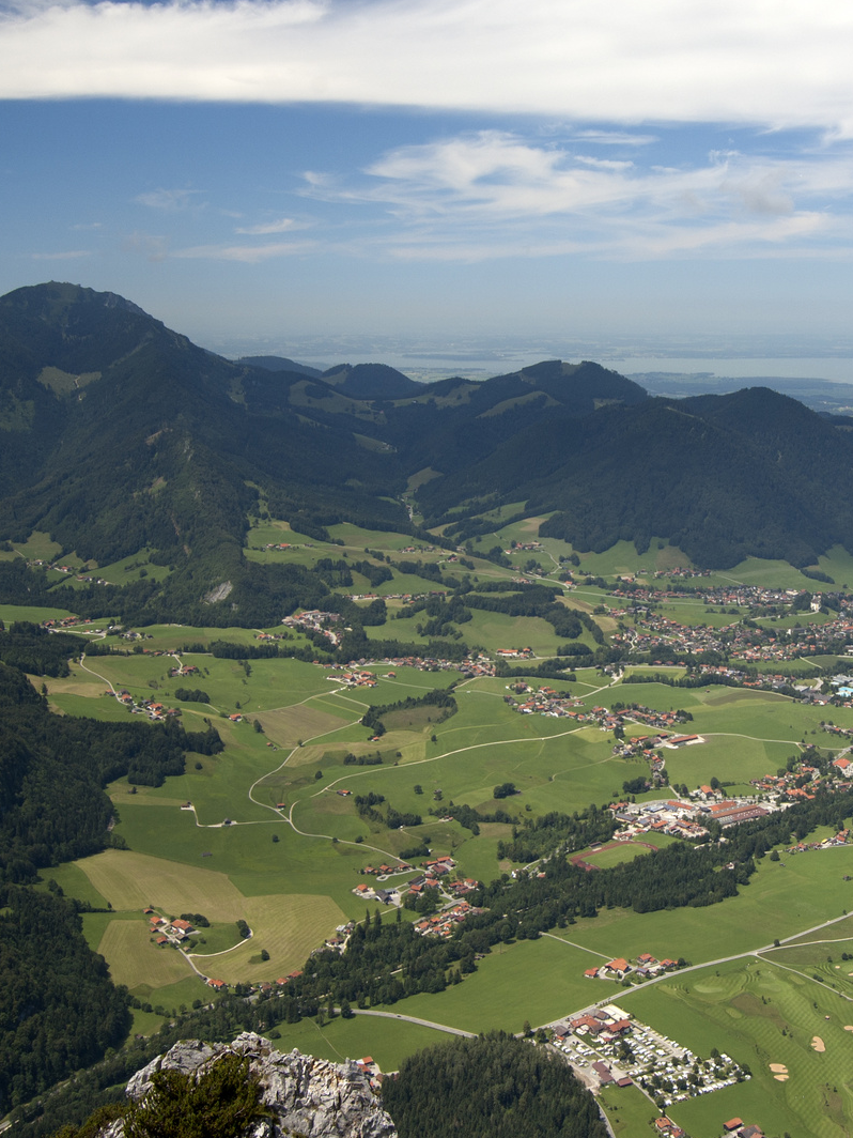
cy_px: 567
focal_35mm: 44
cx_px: 647
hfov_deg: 32.2
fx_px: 1446
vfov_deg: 42.9
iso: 200
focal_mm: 20
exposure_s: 1/125
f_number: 10
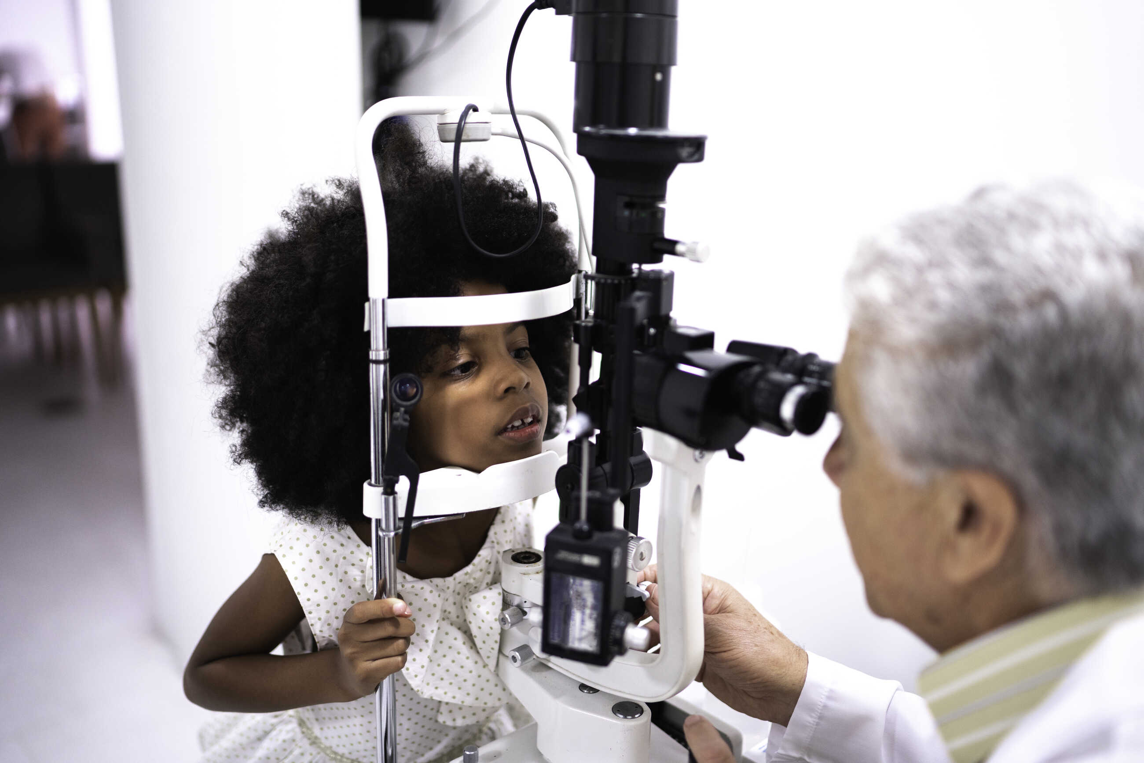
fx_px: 1112
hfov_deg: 54.4
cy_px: 382
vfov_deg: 37.9
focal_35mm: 35
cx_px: 572
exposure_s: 1/400
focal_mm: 35
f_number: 1.4
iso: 640
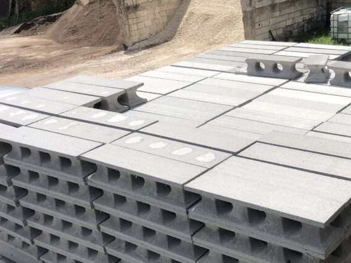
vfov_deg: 29.8
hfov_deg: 38.0
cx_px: 288
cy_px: 199
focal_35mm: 48
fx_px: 487
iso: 20
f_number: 1.8
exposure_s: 1/2857
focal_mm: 4
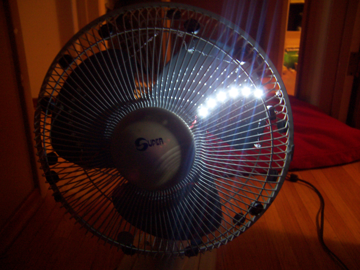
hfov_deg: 55.4
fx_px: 343
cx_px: 180
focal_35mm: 33
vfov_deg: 42.9
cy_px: 135
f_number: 2.8
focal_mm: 5.5
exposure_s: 1/8
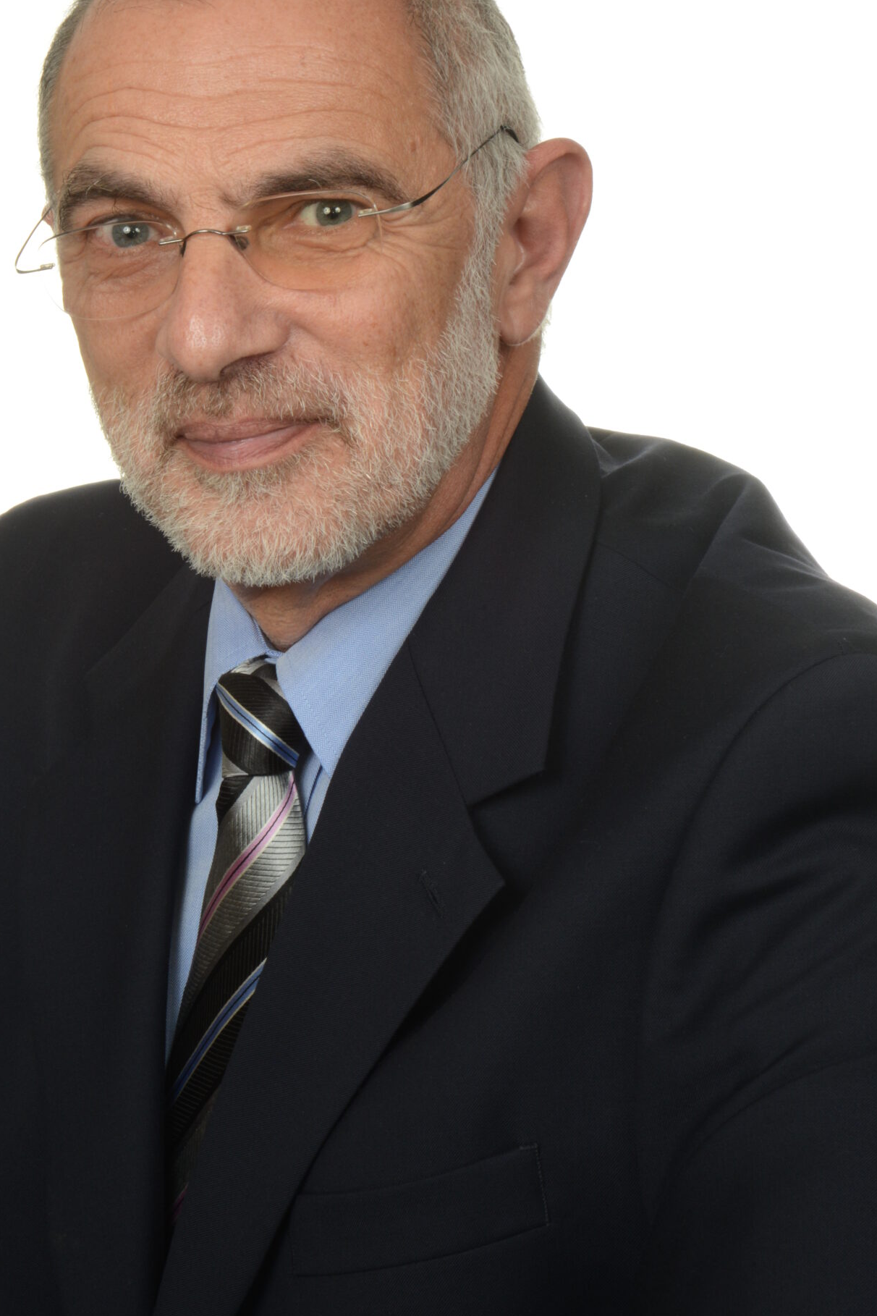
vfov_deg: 13.2
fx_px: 5664
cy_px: 531
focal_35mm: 155
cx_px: 280
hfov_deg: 8.8
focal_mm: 110
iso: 500
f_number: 25
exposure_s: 1/80
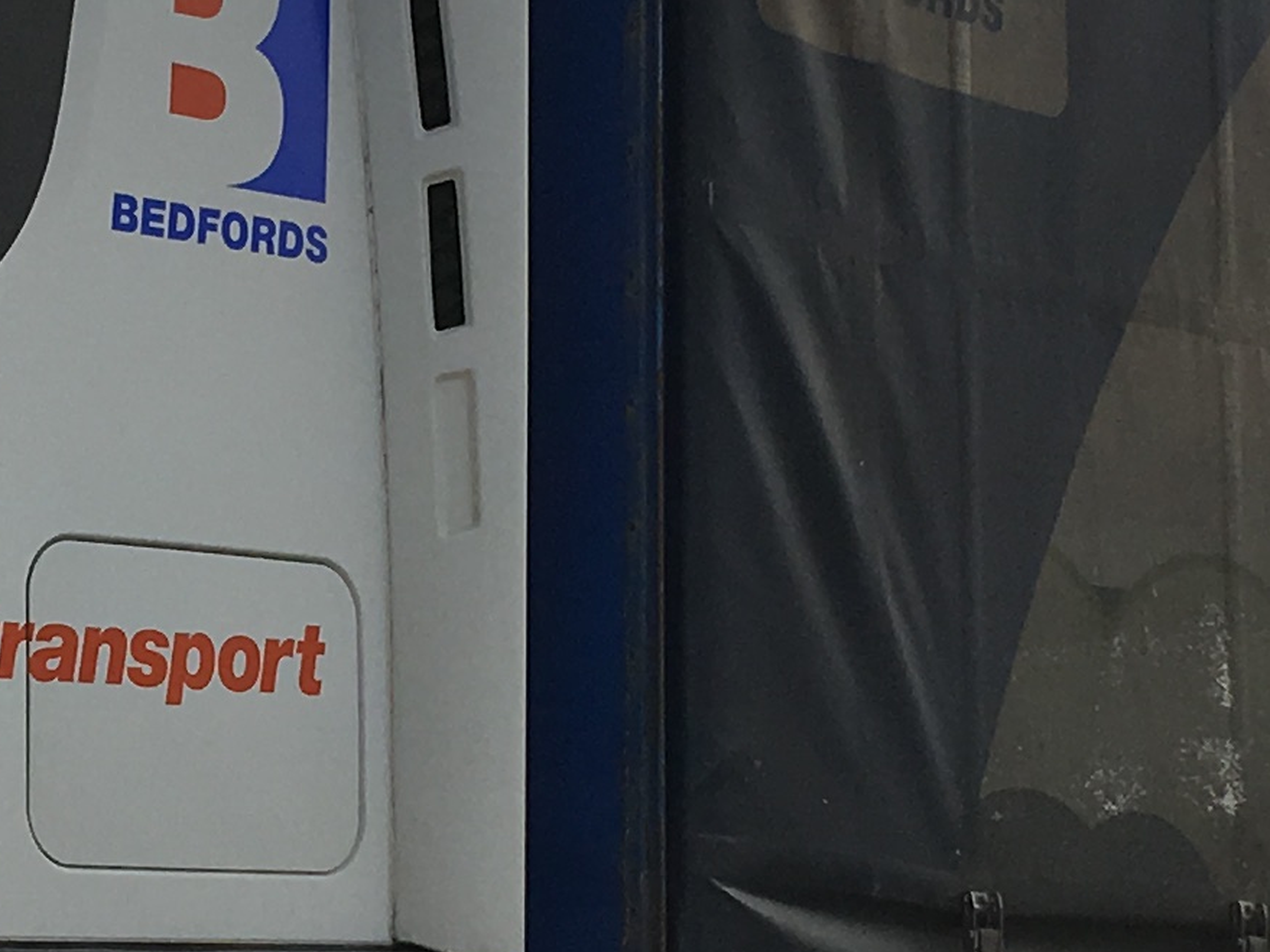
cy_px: 656
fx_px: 4879
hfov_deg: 14.8
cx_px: 441
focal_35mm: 133
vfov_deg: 11.1
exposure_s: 1/1374
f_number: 2.2
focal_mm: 4.15
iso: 25
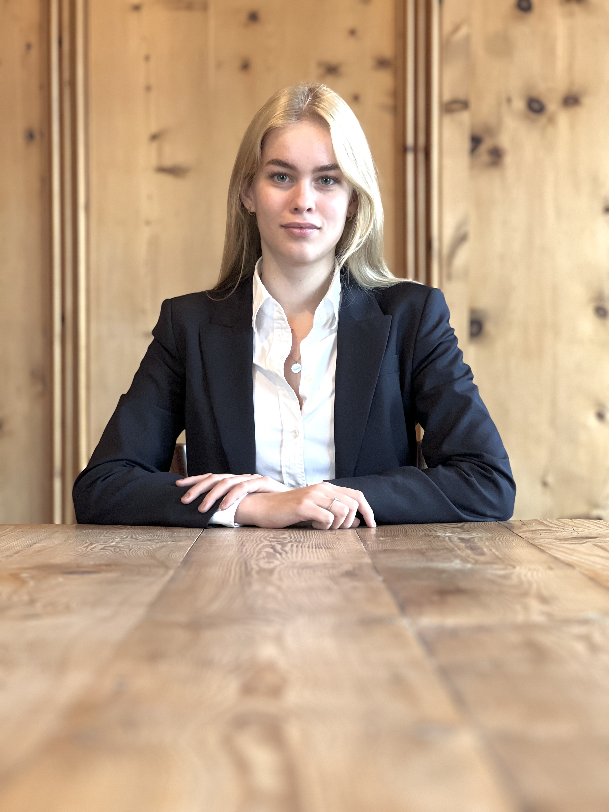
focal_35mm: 77
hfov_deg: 19.1
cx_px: 304
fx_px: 1806
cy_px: 406
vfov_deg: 25.3
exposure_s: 1/33
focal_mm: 9
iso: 250
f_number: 2.8
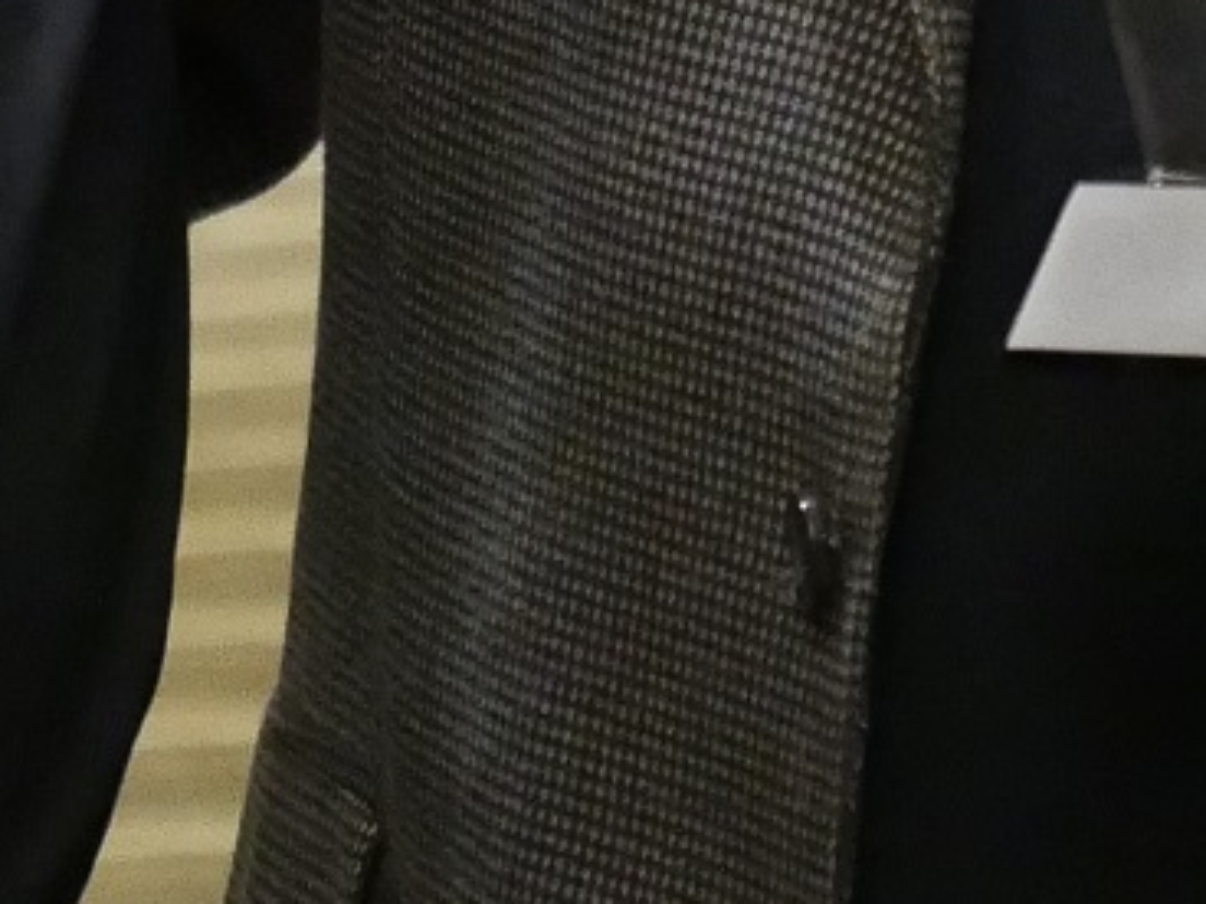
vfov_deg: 3.8
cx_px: 659
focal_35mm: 388
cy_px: -1438
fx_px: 13518
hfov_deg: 5.1
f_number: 2.8
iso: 3200
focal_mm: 31
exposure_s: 1/60
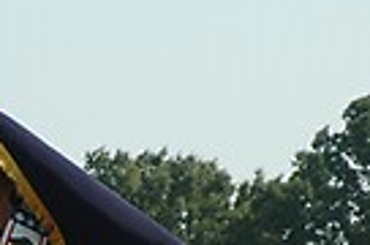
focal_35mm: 441
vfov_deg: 3.1
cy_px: 517
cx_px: -416
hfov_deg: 4.6
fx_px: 4522
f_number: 9
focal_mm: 50
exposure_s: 1/320
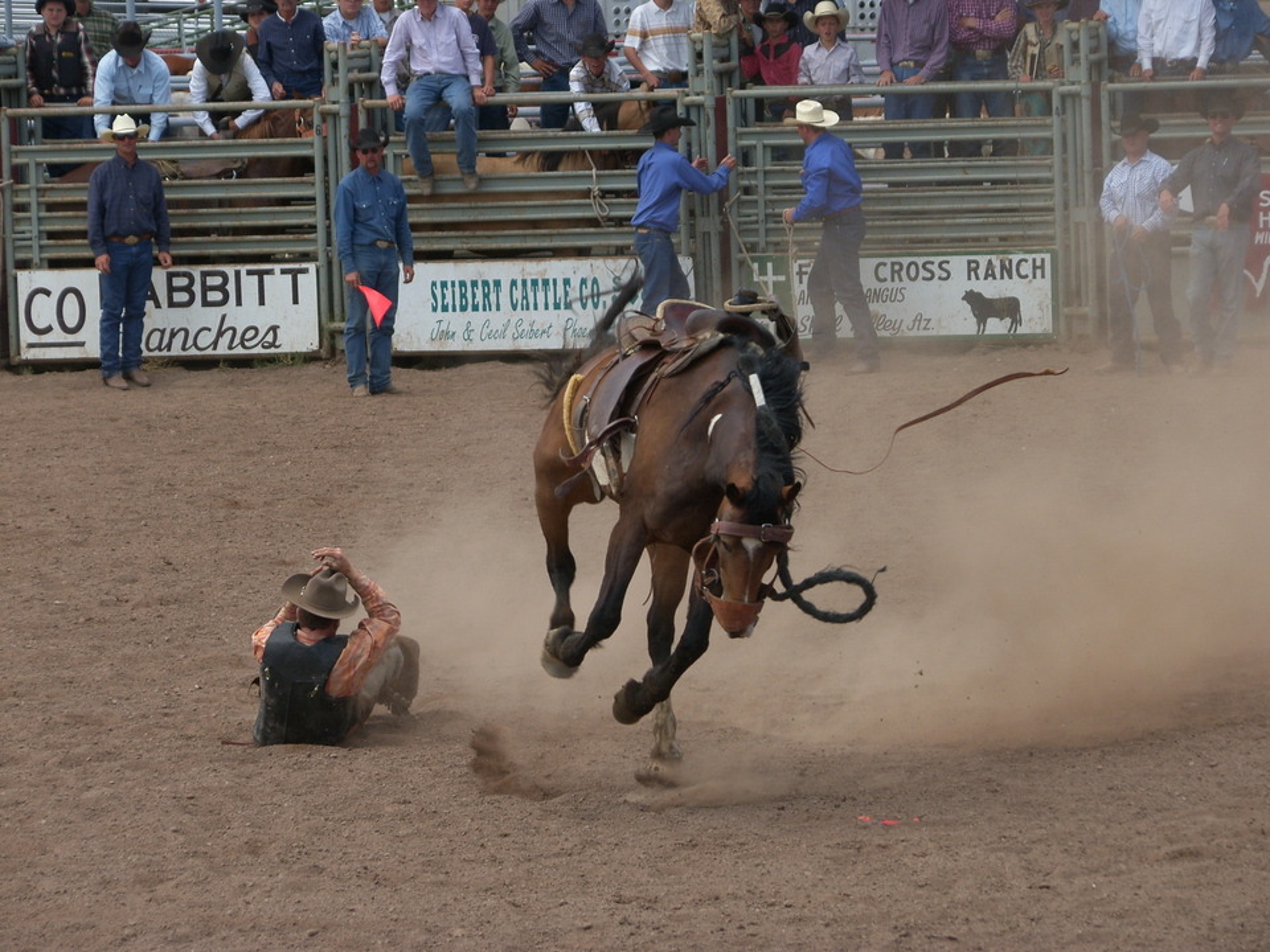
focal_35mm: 210
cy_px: 476
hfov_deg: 9.4
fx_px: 7705
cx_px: 635
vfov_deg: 7.1
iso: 50
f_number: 4
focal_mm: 53.9
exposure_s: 1/500
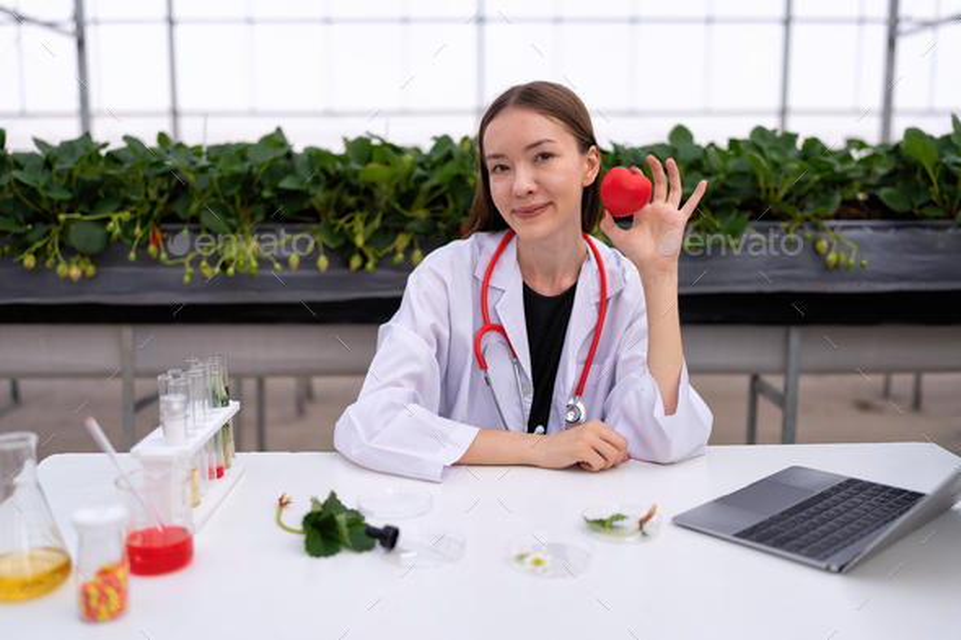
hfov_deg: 54.4
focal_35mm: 35
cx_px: 480
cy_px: 320
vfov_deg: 37.8
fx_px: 934
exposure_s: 1/8000
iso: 320
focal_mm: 35
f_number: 1.4
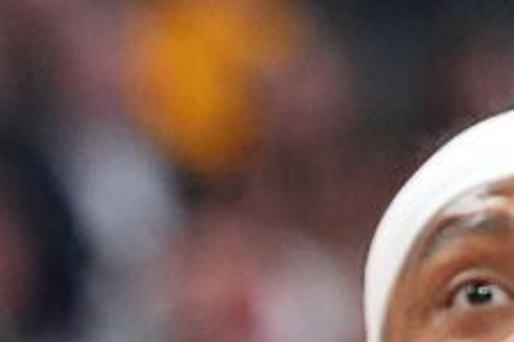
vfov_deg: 1.0
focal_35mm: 1323
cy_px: 871
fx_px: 18875
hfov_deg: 1.6
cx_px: -322
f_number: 3.2
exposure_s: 1/1600
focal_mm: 168
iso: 5000
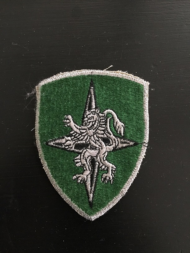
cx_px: 95
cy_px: 126
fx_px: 212
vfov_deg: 61.6
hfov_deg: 48.3
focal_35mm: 29
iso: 400
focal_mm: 4.15
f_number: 2.2
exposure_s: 1/15
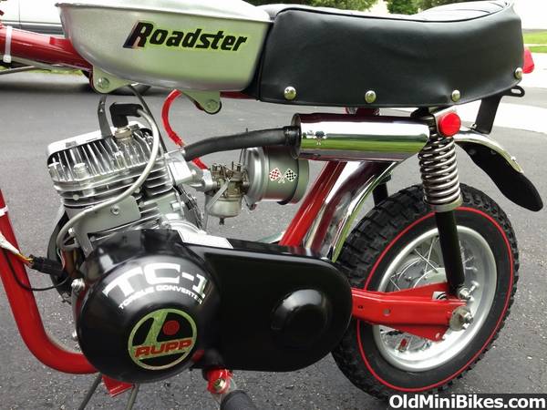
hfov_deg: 55.4
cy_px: 205
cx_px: 274
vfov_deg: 42.9
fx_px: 521
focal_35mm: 33
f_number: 2.4
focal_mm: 4.13
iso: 64
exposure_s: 1/180
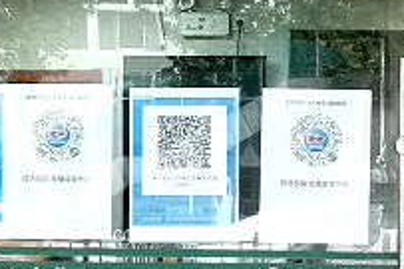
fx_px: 3039
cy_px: 135
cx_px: 434
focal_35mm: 271
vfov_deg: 5.1
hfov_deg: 7.6
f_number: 1.8
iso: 250
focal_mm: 5.58
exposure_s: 1/50
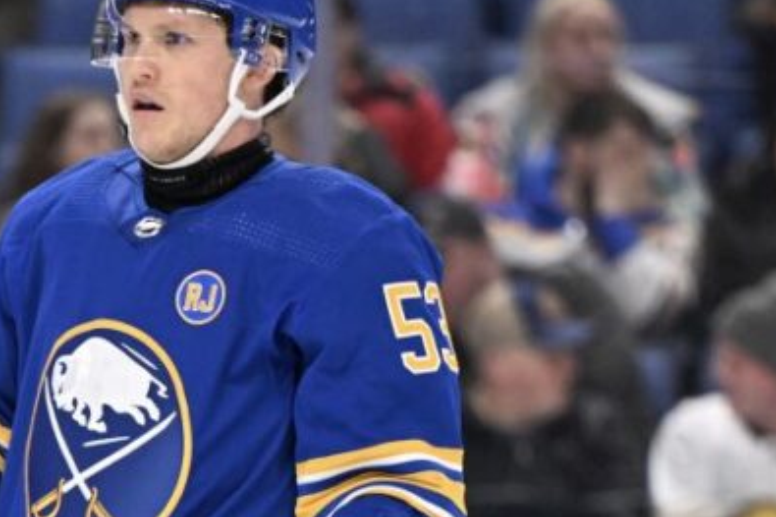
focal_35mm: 321
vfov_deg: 4.3
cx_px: 185
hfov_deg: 6.4
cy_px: 393
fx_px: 6916
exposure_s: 1/2000
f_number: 2.8
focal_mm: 165
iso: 3200
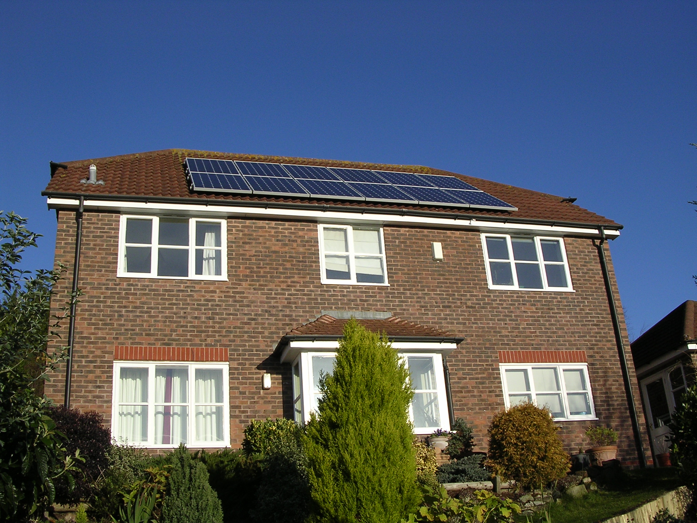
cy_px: 262
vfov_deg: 37.7
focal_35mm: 38
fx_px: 765
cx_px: 348
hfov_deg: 49.0
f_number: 5.6
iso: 100
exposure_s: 1/413
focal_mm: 5.8
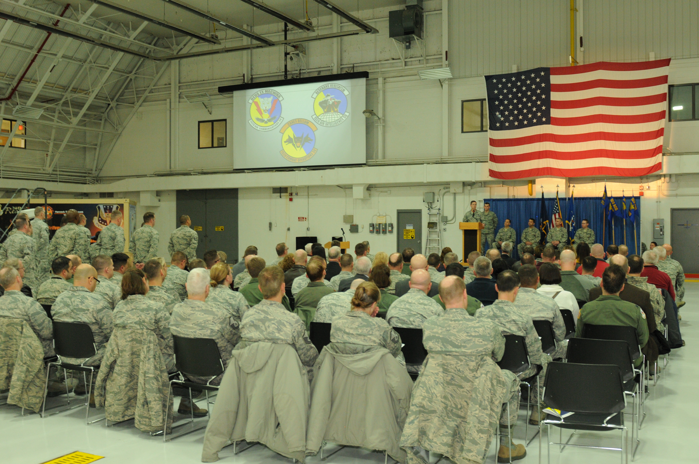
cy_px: 232
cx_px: 350
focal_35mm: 36
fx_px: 698
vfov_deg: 36.8
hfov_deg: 53.2
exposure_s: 1/60
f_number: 4
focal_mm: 24
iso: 1000
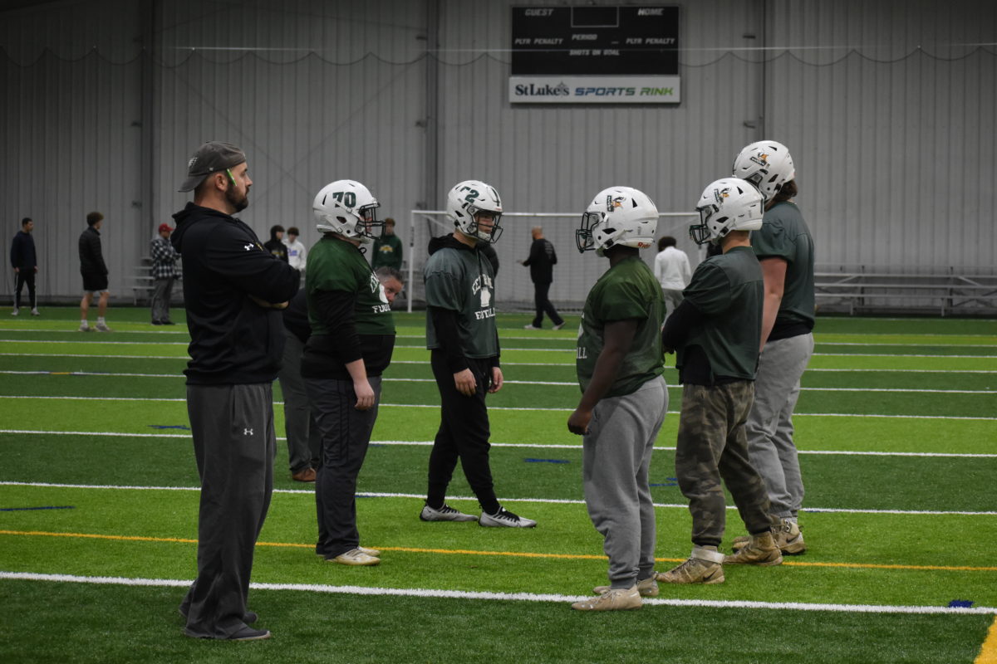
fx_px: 2908
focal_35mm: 105
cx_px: 498
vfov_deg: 13.0
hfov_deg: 19.5
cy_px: 332
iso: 1600
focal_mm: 70
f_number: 4.5
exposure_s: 1/250
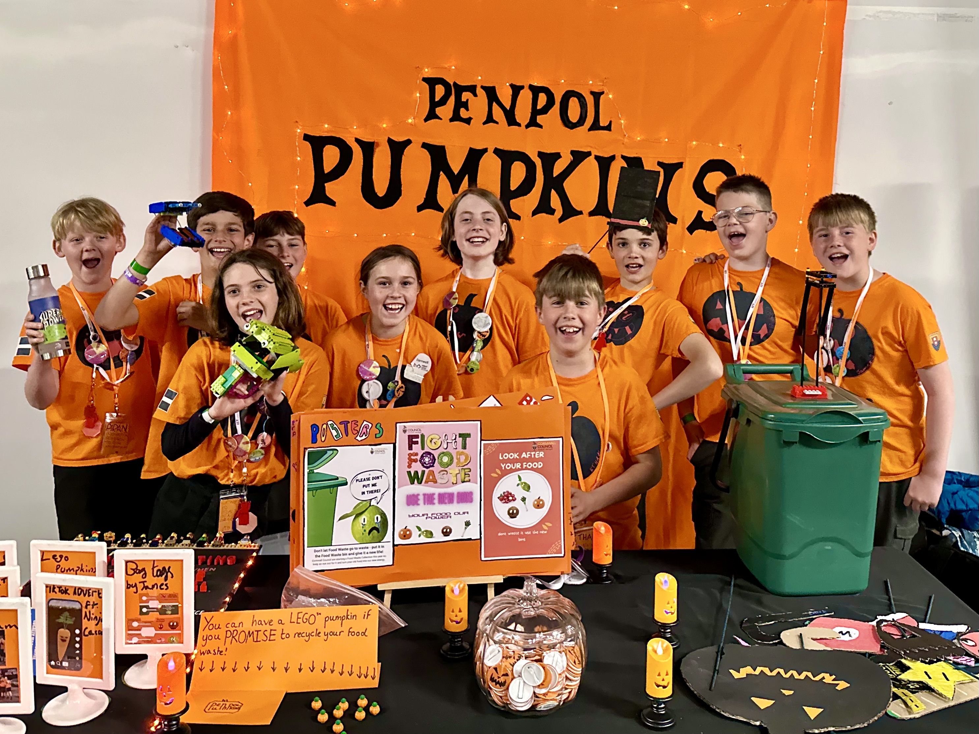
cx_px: 490
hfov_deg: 71.6
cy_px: 367
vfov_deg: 56.8
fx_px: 679
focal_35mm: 24
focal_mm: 6.86
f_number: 1.78
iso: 800
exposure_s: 1/33
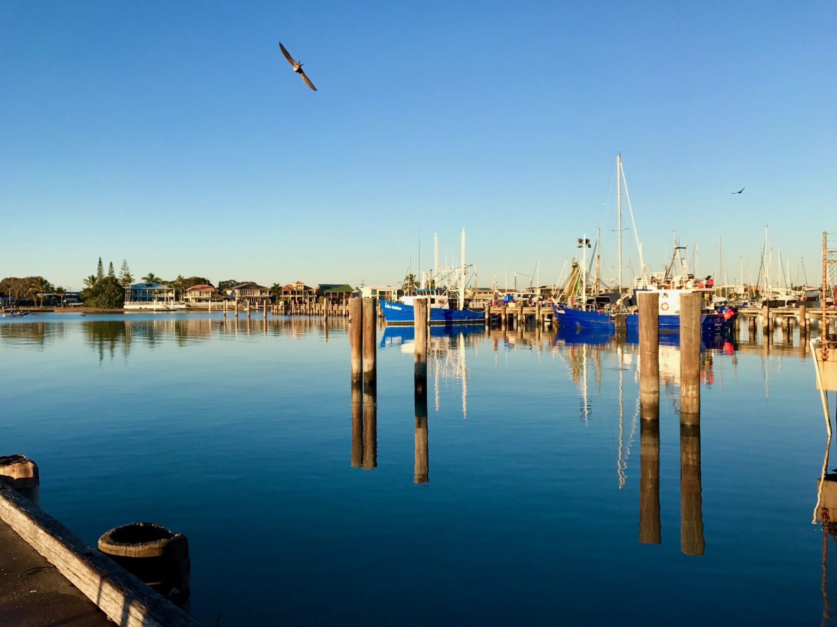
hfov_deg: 63.4
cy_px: 314
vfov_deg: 49.7
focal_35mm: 28
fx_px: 677
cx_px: 418
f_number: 1.8
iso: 20
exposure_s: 1/1473
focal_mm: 3.99
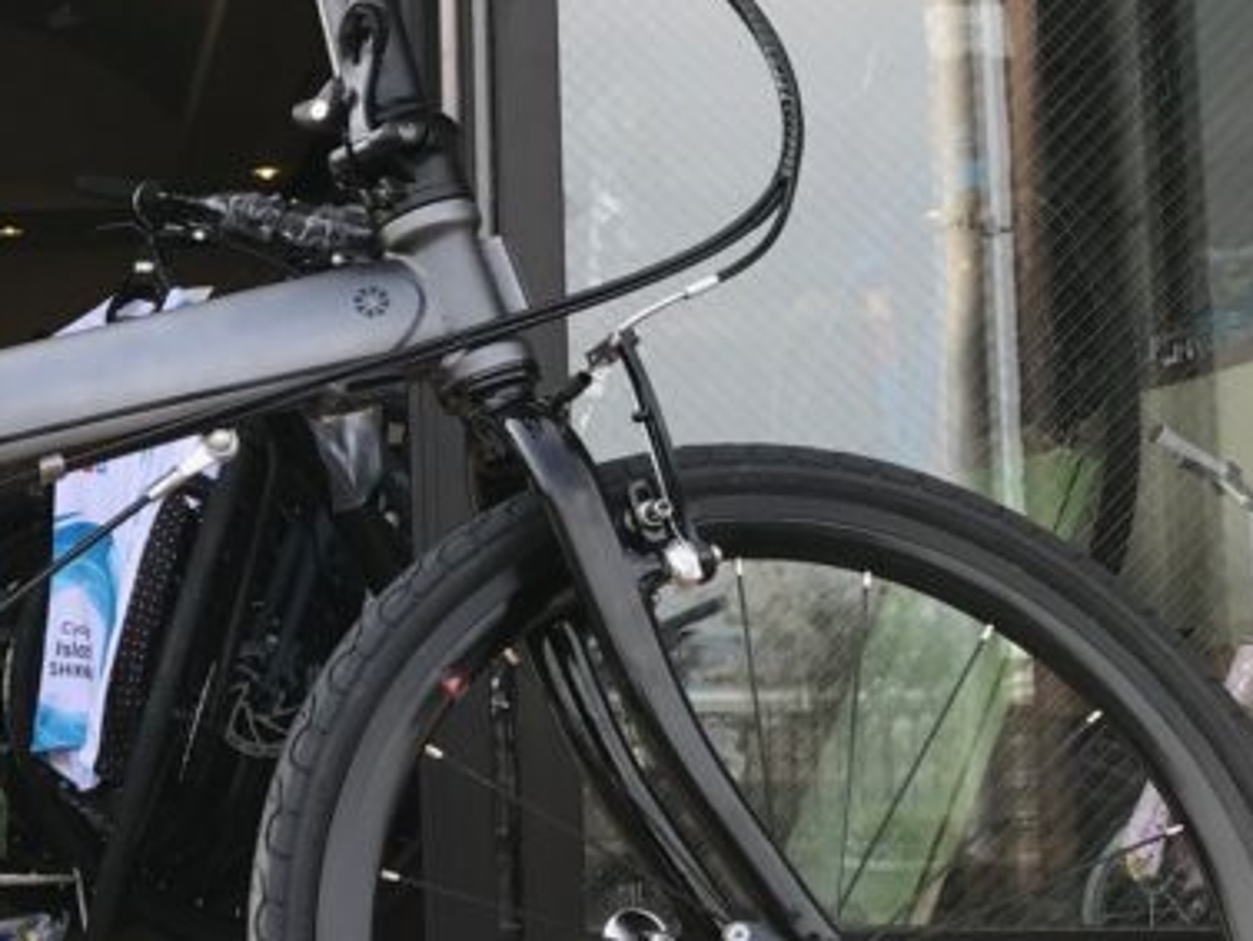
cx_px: -170
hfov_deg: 23.8
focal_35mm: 76
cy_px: 469
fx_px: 2752
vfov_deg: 19.4
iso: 20
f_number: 1.8
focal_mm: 3.99
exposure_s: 1/535
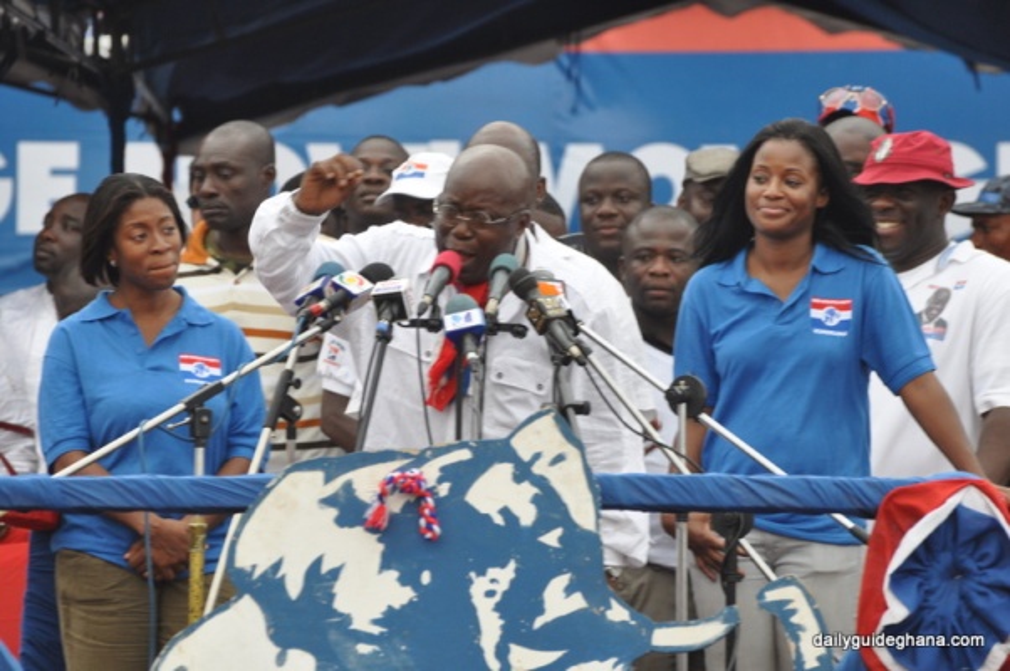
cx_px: 505
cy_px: 336
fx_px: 7567
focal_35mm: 270
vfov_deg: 5.1
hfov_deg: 7.6
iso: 640
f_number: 5
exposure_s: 1/50
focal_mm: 180
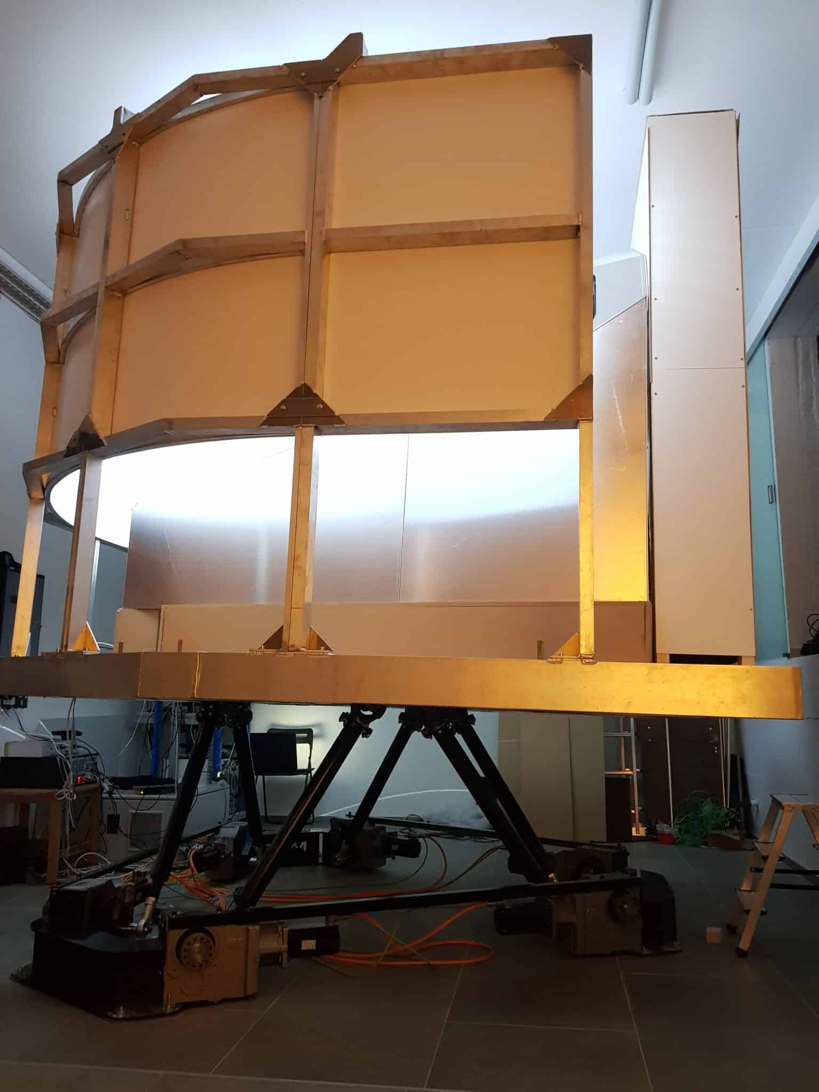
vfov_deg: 67.3
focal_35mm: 26
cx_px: 410
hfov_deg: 53.1
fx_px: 820
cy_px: 546
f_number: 1.7
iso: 400
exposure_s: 1/10
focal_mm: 4.2
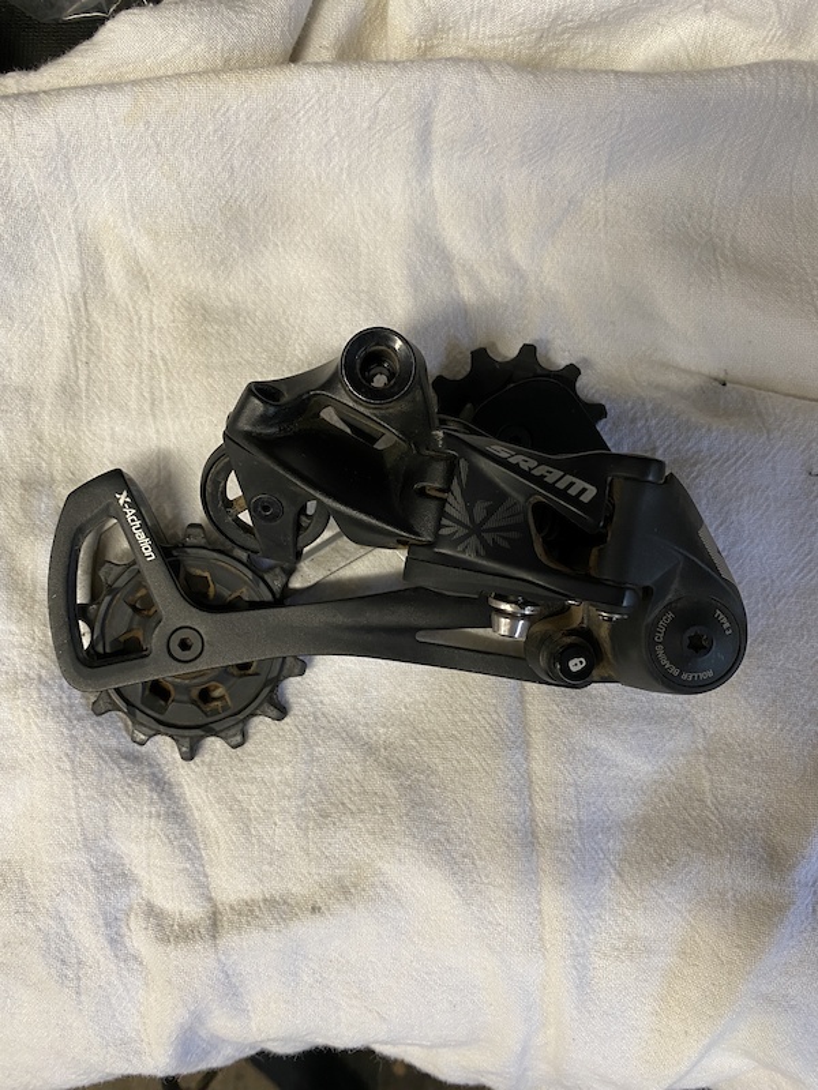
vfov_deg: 67.3
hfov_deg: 53.1
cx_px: 409
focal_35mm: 26
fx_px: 819
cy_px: 545
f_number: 1.8
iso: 125
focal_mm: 4.25
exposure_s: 1/60
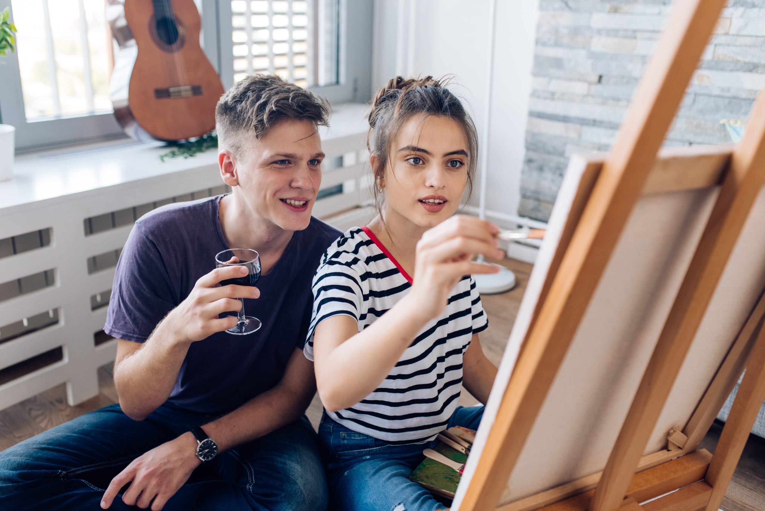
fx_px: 744
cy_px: 256
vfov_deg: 37.9
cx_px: 382
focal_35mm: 35
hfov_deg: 54.4
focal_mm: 35
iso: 320
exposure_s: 1/250
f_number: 2.5
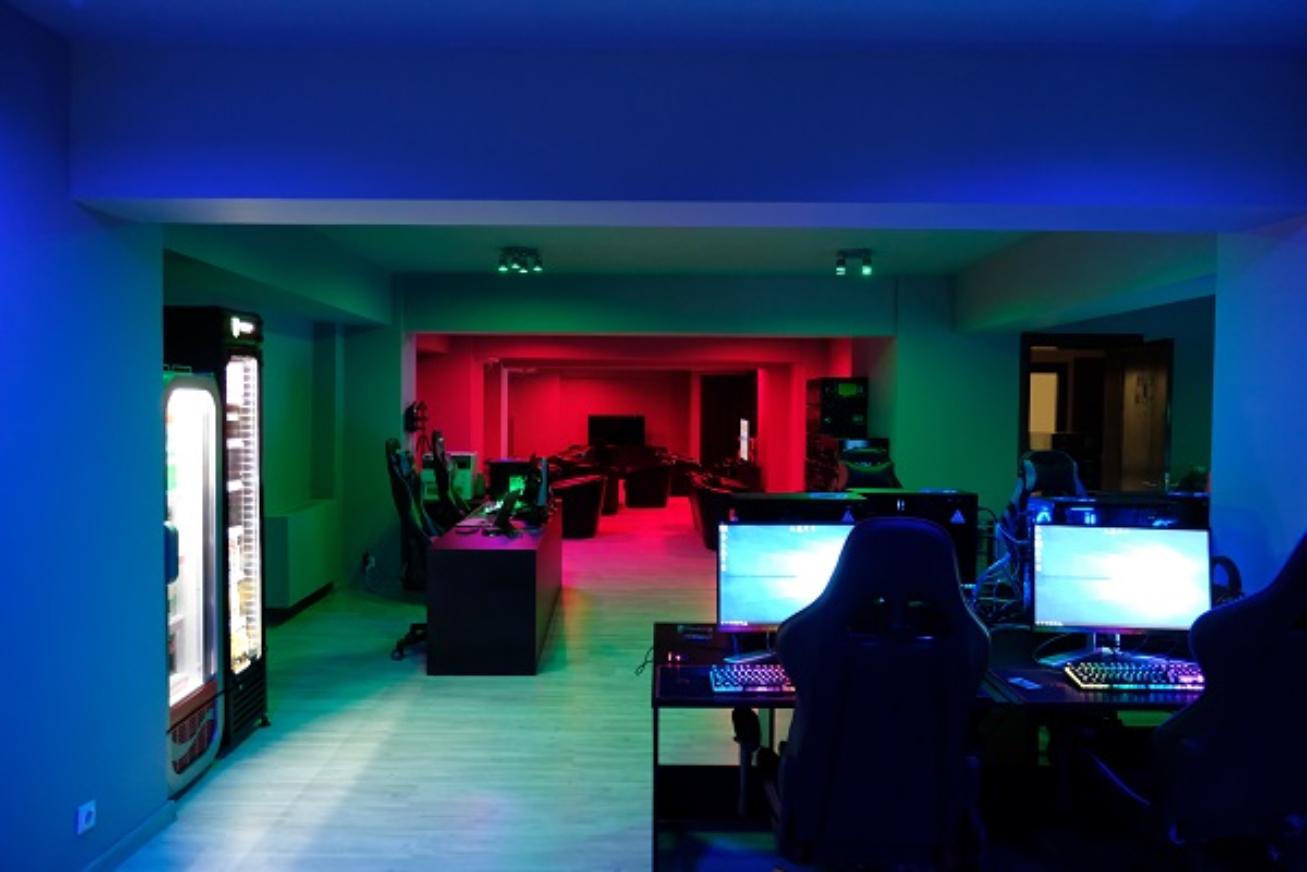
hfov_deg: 73.7
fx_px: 871
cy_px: 436
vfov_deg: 53.1
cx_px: 654
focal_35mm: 24
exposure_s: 1/15
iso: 3200
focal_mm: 16
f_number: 2.8
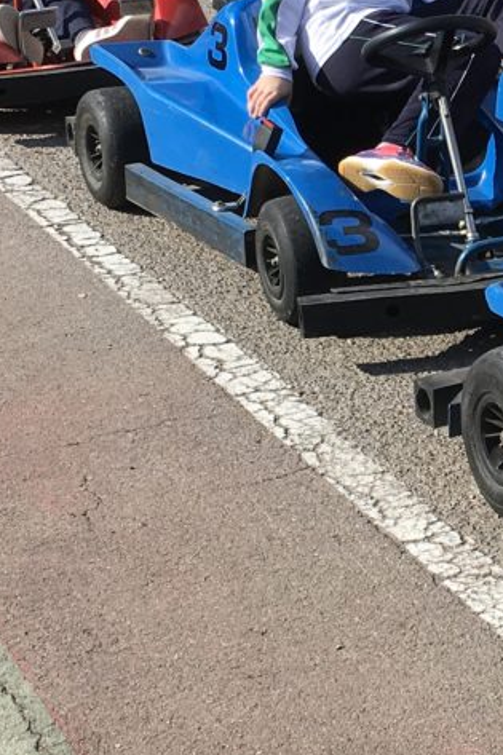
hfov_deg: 13.3
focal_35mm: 98
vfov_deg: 20.8
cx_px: 703
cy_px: 364
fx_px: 2055
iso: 25
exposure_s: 1/1451
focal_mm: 4.15
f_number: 2.2
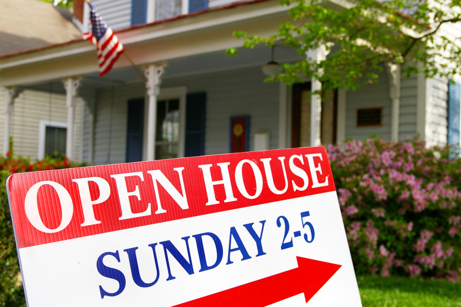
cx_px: 230
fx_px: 633
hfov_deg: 40.0
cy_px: 154
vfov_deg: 27.2
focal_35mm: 50
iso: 200
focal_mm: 33
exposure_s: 1/180
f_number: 8
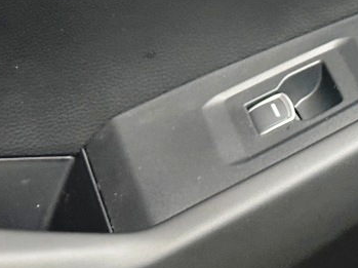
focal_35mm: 141
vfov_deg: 10.3
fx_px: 1457
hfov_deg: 13.7
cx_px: 385
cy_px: -71
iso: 500
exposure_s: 1/30
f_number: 1.78
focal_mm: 6.86
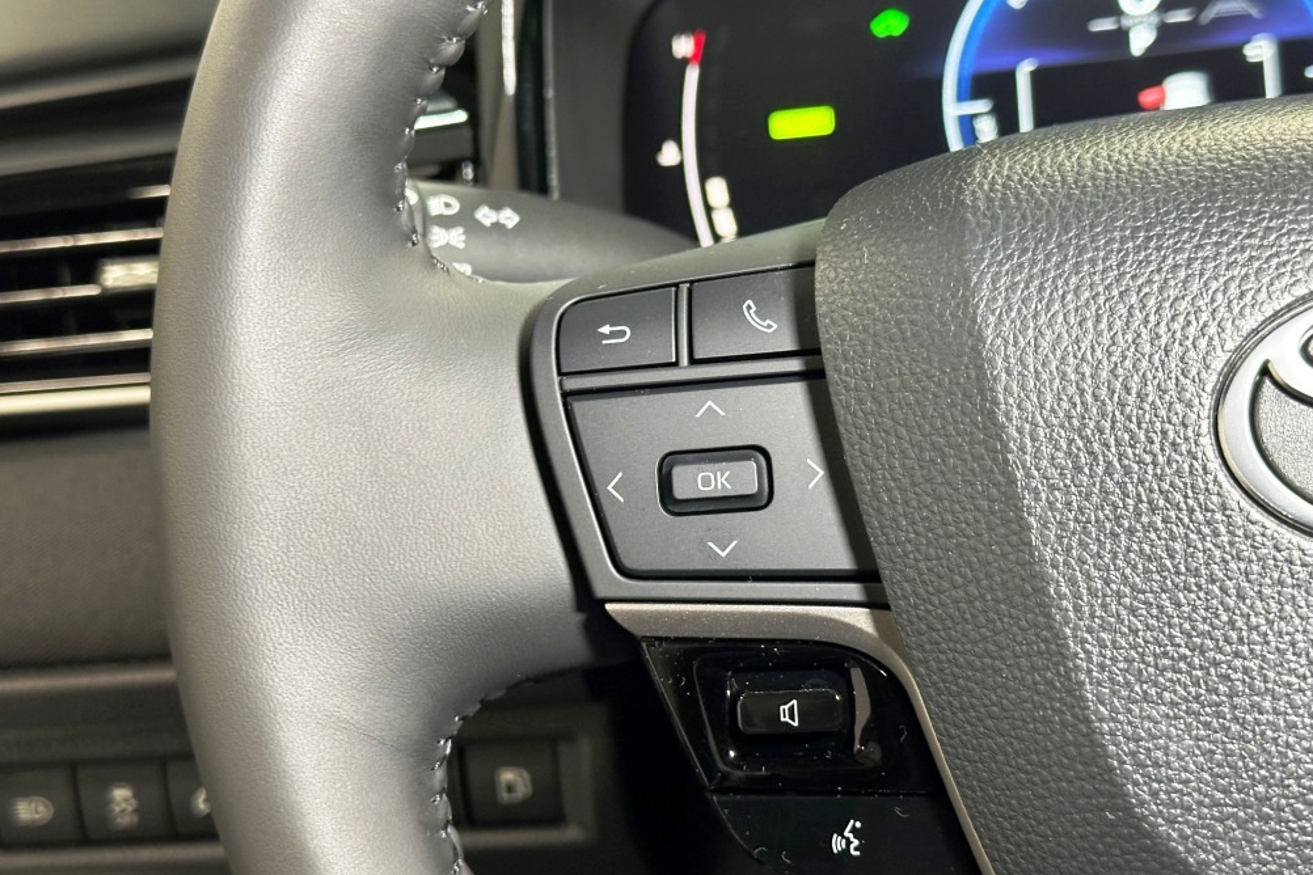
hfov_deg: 38.9
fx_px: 1860
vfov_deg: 26.5
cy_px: 439
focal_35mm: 51
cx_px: 656
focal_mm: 6.86
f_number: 1.78
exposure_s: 1/30
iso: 400
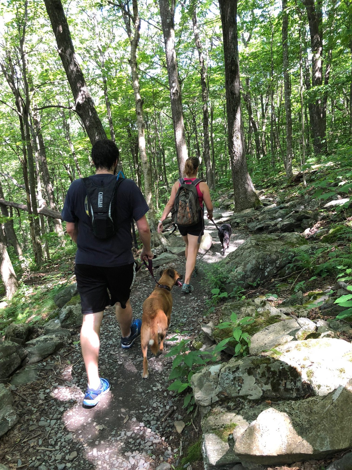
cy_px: 235
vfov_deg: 63.4
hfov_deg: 49.7
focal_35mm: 28
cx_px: 176
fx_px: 380
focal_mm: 3.99
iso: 32
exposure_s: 1/30
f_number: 1.8
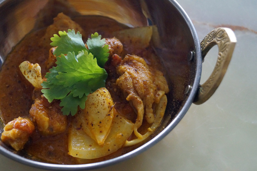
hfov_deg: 27.0
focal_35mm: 75
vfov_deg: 18.1
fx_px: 535
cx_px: 128
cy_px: 86
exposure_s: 1/160
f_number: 5.6
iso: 2500
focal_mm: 50
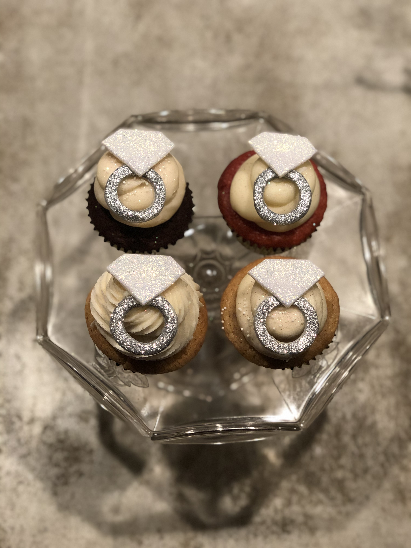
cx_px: 206
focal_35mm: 52
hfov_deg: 28.0
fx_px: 823
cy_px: 274
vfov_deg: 36.8
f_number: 2.4
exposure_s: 1/30
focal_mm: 6
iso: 160
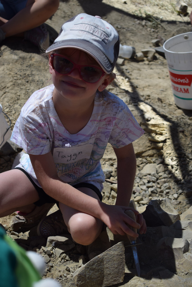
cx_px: 96
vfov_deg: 33.4
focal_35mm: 60
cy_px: 144
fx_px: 480
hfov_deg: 22.6
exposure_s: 1/500
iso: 100
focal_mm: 40
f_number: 4.8
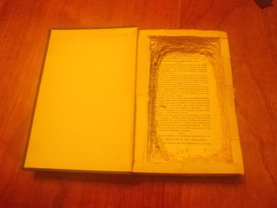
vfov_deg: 48.2
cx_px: 138
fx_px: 232
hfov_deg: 61.7
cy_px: 104
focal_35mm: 29
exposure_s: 1/10
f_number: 3.3
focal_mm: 4.1
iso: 400
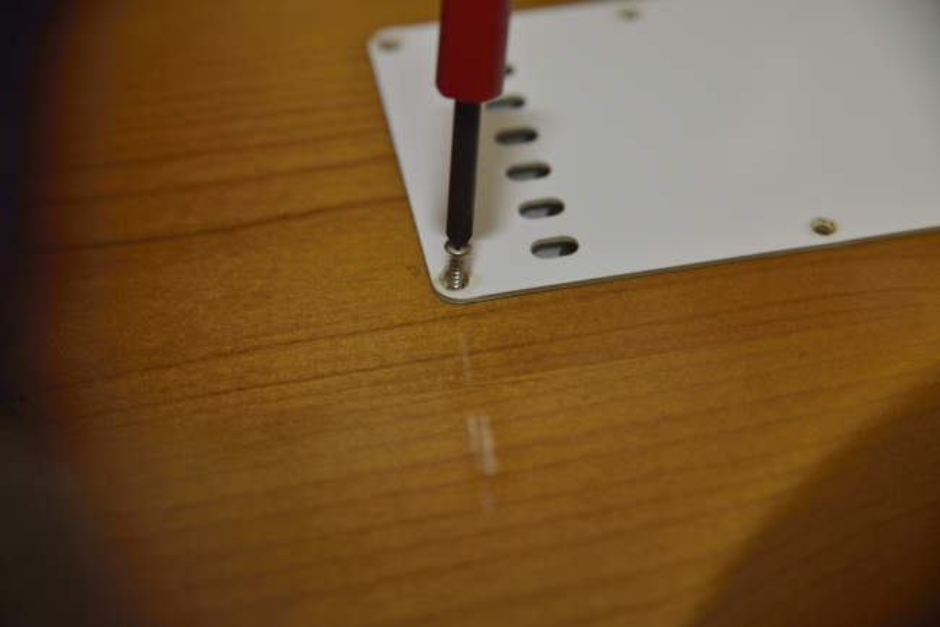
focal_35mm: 70
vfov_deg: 19.5
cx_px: 470
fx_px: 1829
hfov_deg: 28.8
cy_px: 314
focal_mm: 70
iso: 400
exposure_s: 1/80
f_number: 4
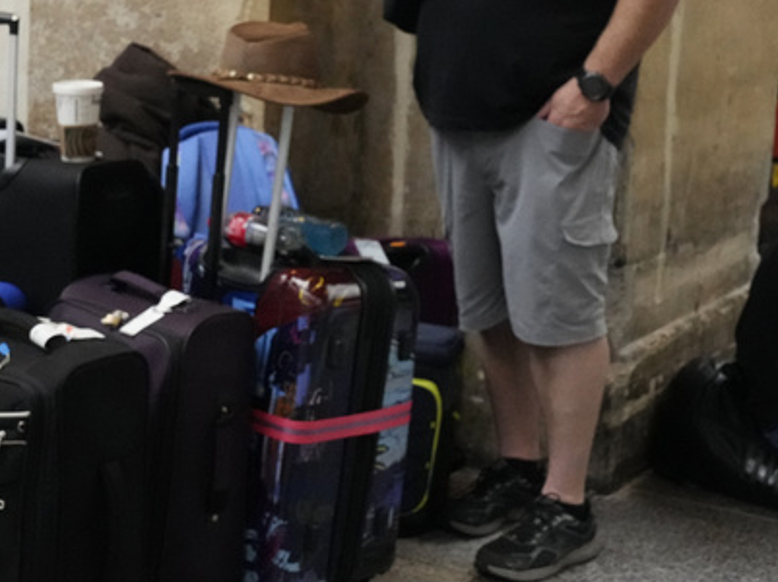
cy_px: 108
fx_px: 1325
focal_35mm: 59
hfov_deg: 32.3
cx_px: 219
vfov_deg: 24.3
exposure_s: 1/640
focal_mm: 24
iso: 8000
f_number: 5.6
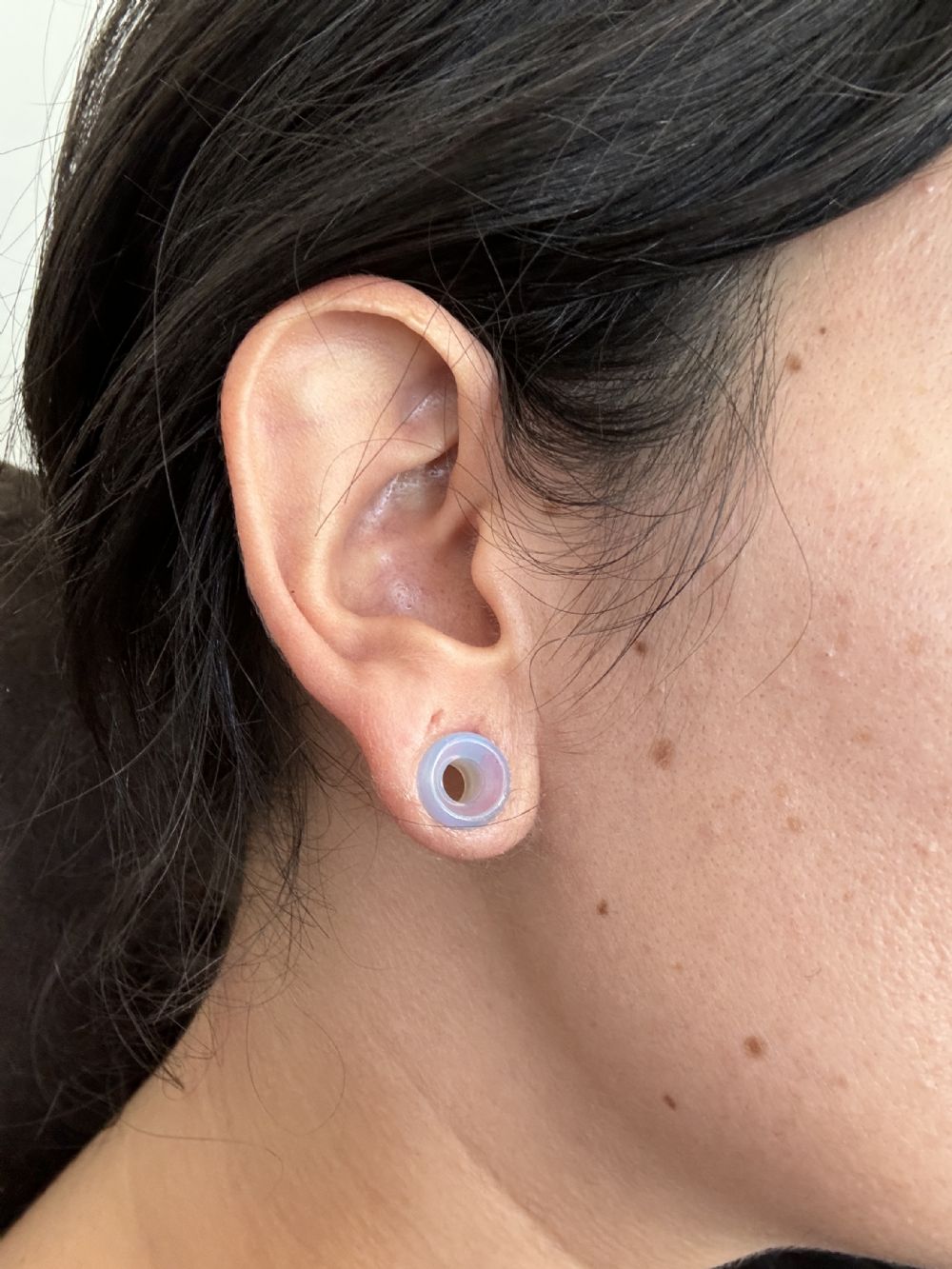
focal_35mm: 30
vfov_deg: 60.0
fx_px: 1100
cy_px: 634
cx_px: 476
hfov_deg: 46.8
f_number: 1.9
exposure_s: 1/59
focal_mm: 2.69
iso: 320
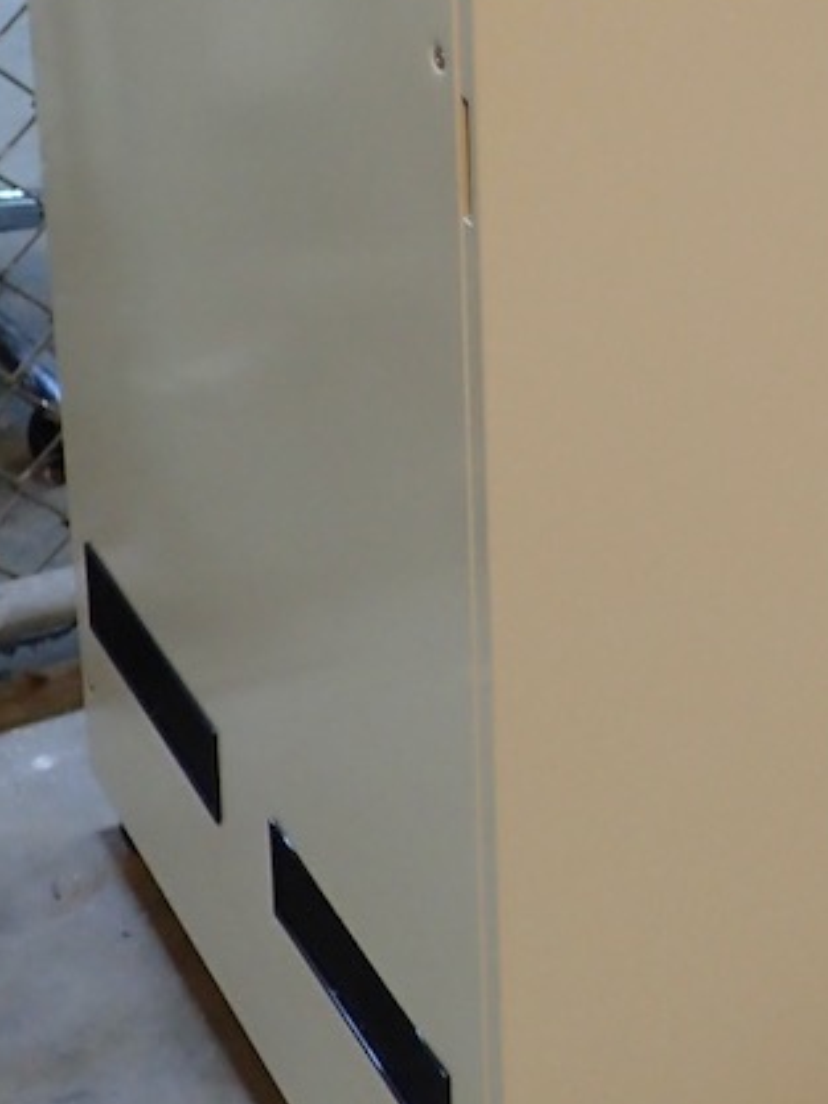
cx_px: 942
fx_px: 2933
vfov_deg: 20.4
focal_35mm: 92
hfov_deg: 15.6
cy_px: -82
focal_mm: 5.5
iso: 250
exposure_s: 1/30
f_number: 2.3
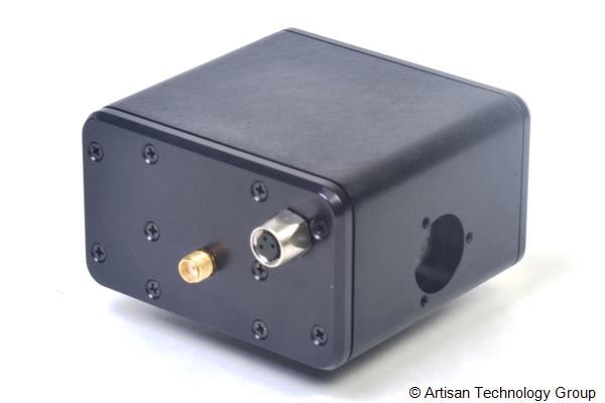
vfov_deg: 16.6
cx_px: 302
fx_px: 1386
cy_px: 202
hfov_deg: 24.6
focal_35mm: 82
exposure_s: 1/200
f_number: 16
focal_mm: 55
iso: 200
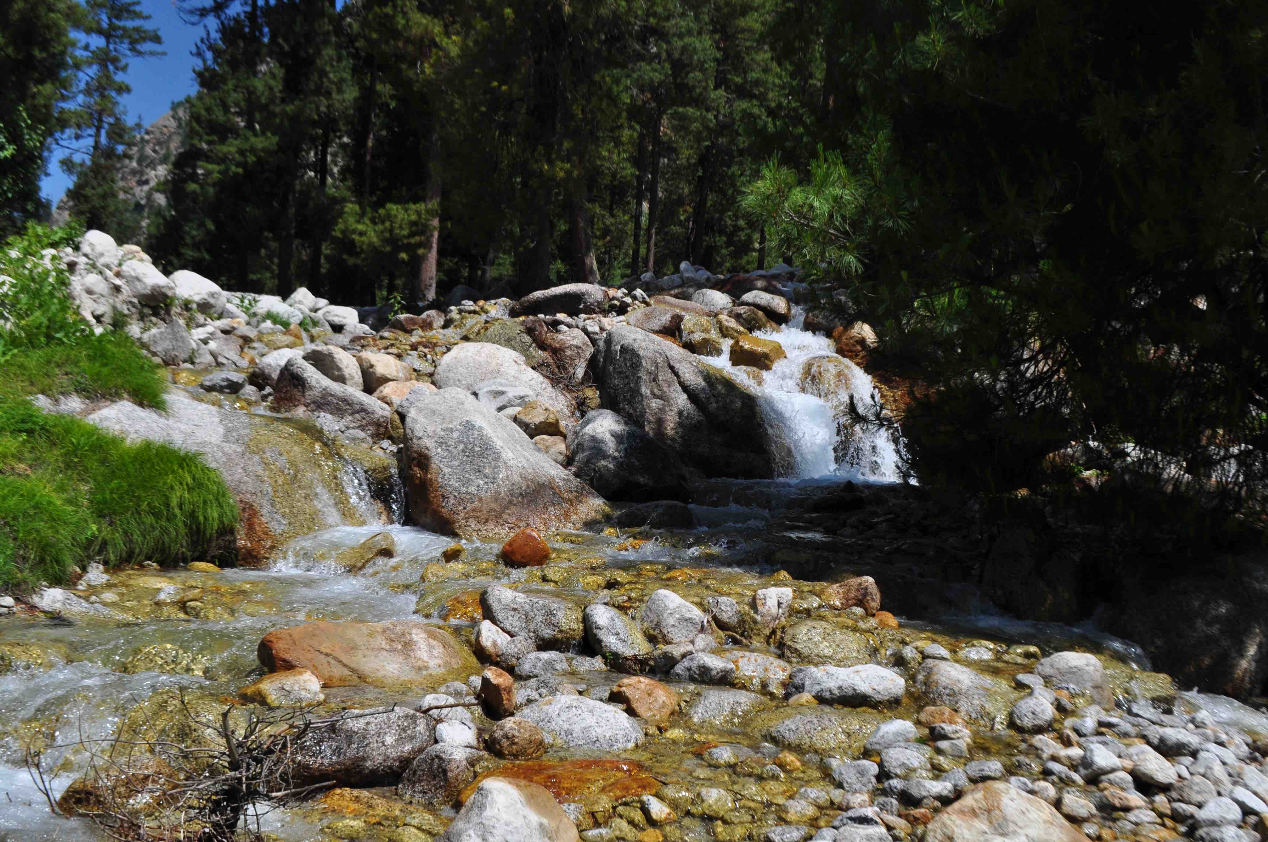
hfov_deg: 51.9
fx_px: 1302
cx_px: 635
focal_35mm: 37
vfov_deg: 35.9
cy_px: 419
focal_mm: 24
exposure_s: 1/400
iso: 200
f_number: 11
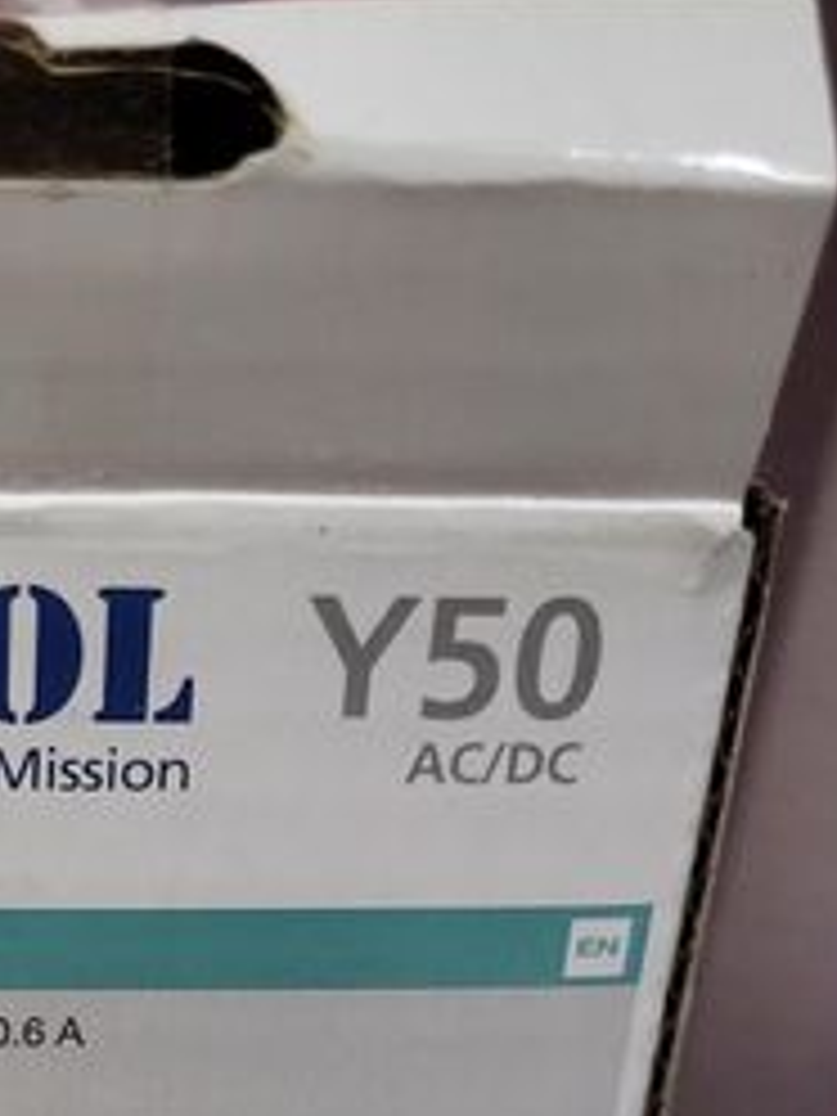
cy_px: 1269
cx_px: -72
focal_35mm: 63
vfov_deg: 27.7
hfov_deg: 22.1
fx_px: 2031
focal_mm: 4.25
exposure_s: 1/50
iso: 640
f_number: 1.8
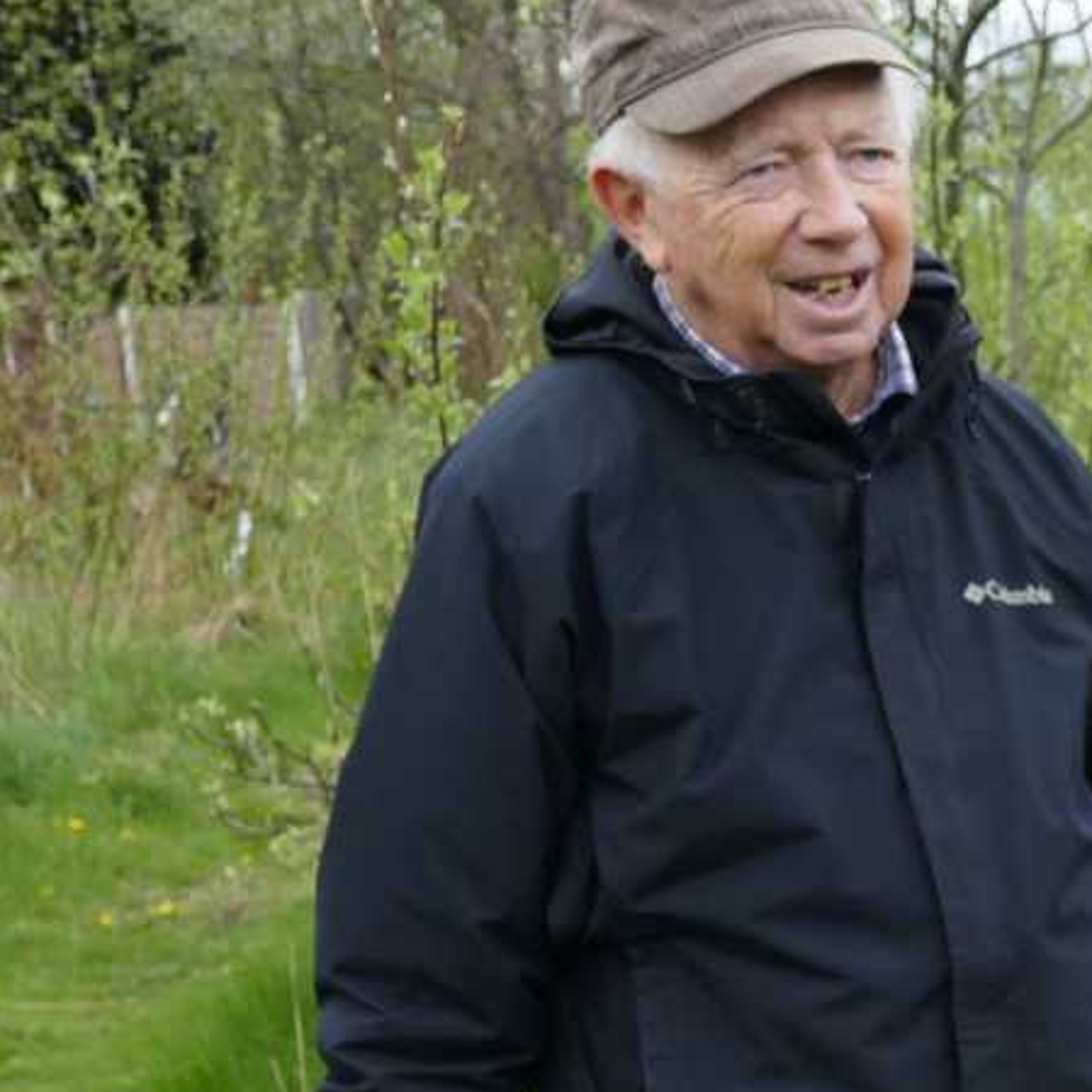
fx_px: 3890
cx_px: 2096
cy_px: 1119
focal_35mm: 109
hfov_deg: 13.8
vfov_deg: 15.7
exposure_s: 1/500
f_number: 3.1
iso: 125
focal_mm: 10.8
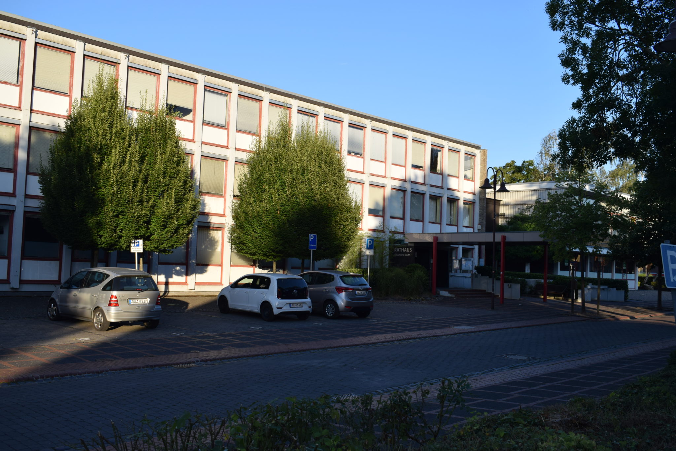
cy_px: 226
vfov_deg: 36.9
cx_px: 338
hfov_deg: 53.1
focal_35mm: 36
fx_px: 676
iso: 100
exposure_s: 1/200
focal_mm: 24
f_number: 7.1
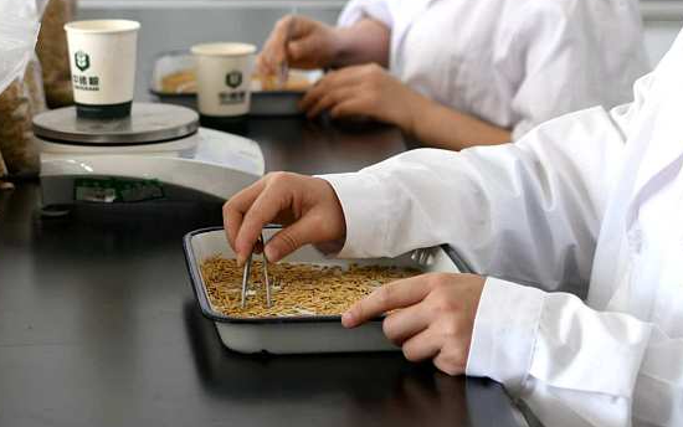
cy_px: 61
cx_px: 232
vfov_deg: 13.0
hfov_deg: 20.7
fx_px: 1862
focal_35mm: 100
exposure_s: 1/50
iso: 125
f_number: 2.8
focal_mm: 45
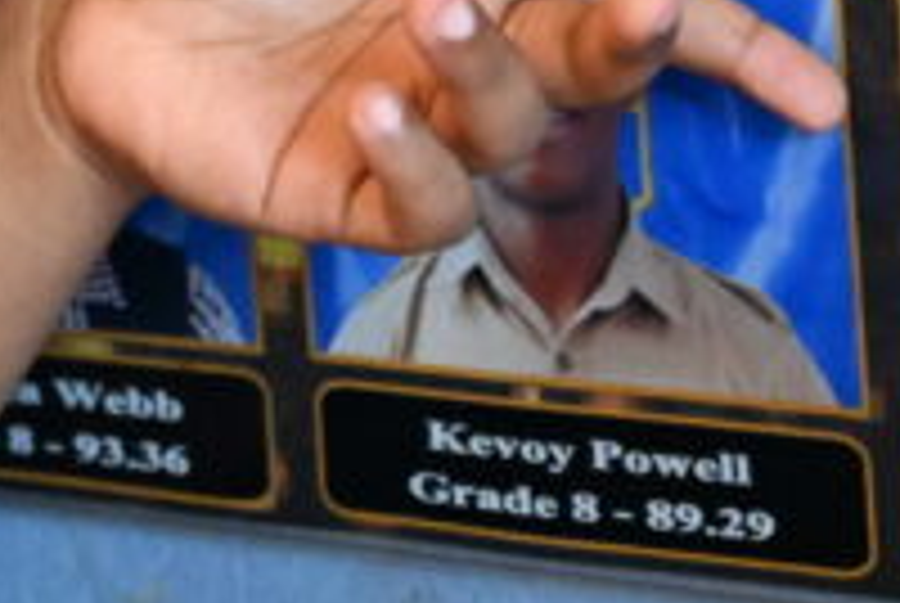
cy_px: -655
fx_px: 8963
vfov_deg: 3.8
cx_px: -464
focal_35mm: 358
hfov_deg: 5.7
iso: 12800
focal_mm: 70
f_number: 2.8
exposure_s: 1/500
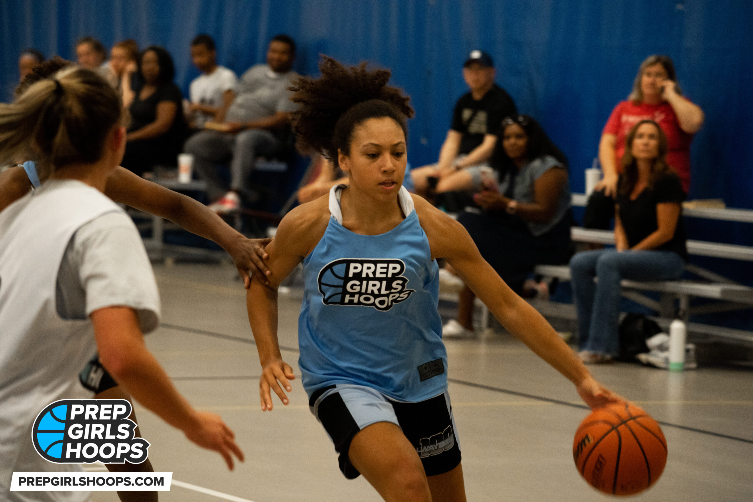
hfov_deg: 12.1
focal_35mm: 169
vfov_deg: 8.1
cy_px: 251
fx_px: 3541
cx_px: 376
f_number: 5.6
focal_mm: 169.3
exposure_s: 1/320
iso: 6400
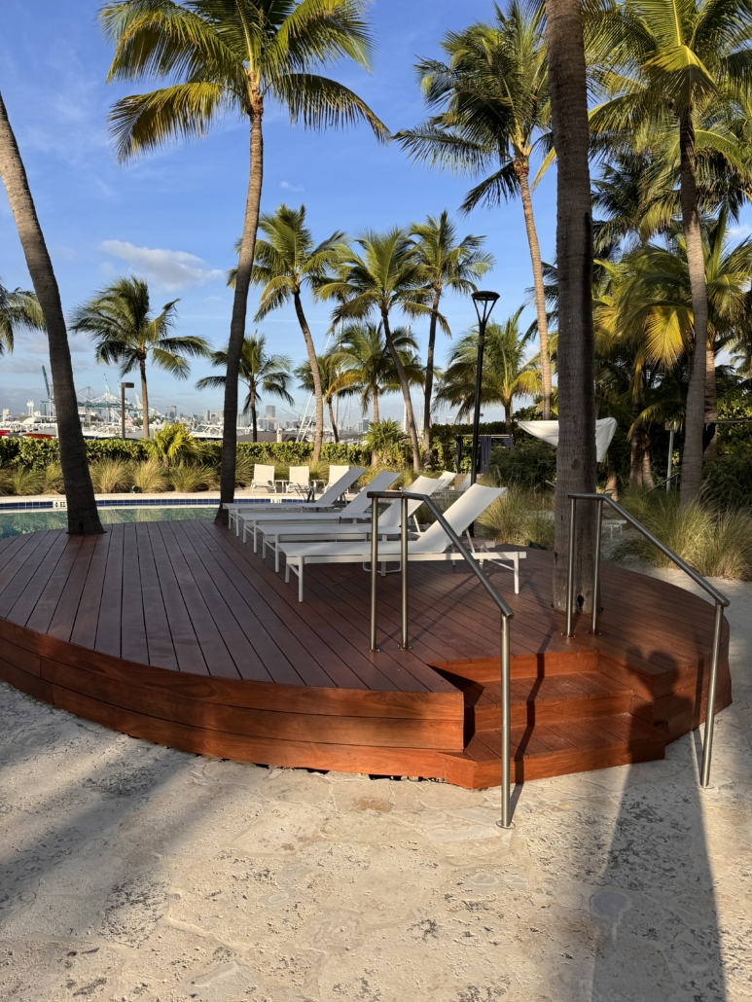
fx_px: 695
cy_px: 501
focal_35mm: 24
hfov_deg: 56.8
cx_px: 376
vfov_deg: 71.6
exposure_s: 1/3802
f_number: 1.78
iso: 80
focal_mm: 6.86
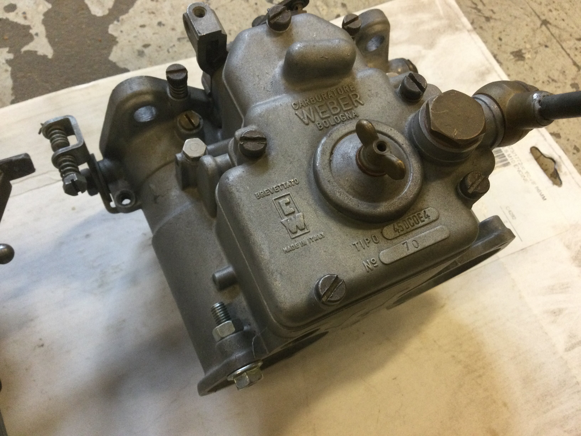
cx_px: 290
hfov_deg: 58.4
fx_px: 520
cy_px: 218
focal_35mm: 31
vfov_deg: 45.4
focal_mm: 3.3
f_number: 2.4
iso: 125
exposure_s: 1/33
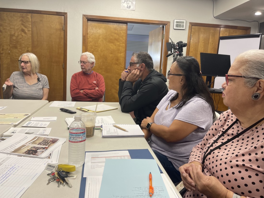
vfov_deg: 53.1
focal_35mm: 26
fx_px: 198
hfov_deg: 67.3
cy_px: 99
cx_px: 132
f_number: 1.6
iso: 80
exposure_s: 1/120
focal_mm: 5.1
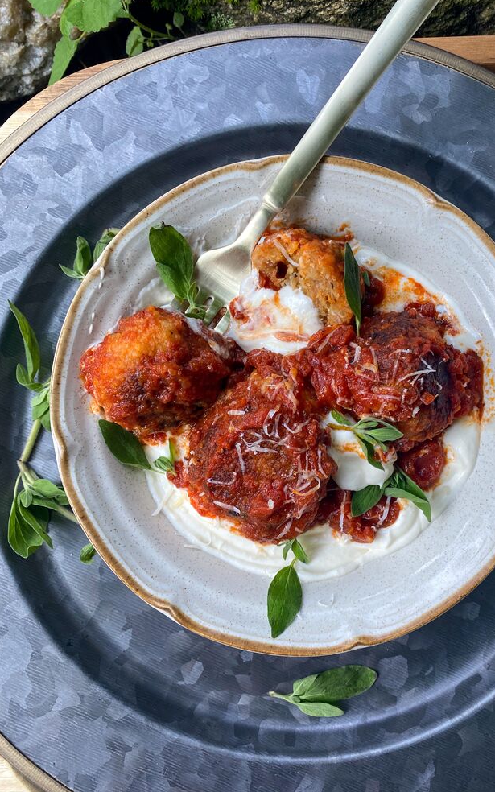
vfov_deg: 66.5
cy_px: 398
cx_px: 299
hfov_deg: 44.3
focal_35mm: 28
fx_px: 604
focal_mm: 4.25
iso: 64
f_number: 1.8
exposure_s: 1/120
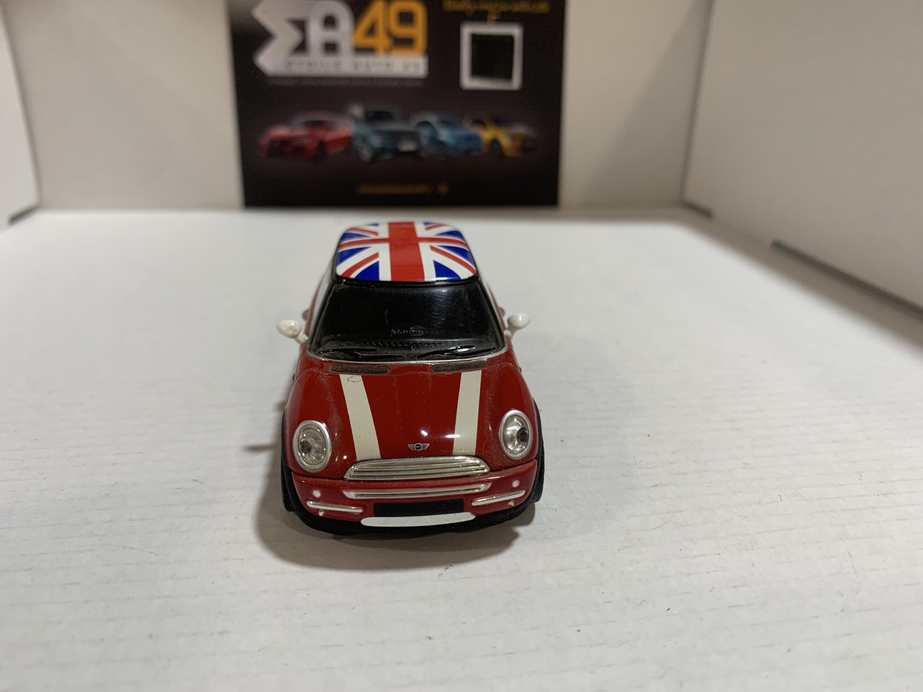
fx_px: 693
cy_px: 346
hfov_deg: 67.3
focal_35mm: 26
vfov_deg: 53.1
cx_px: 462
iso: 64
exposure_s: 1/99
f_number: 1.8
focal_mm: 4.25
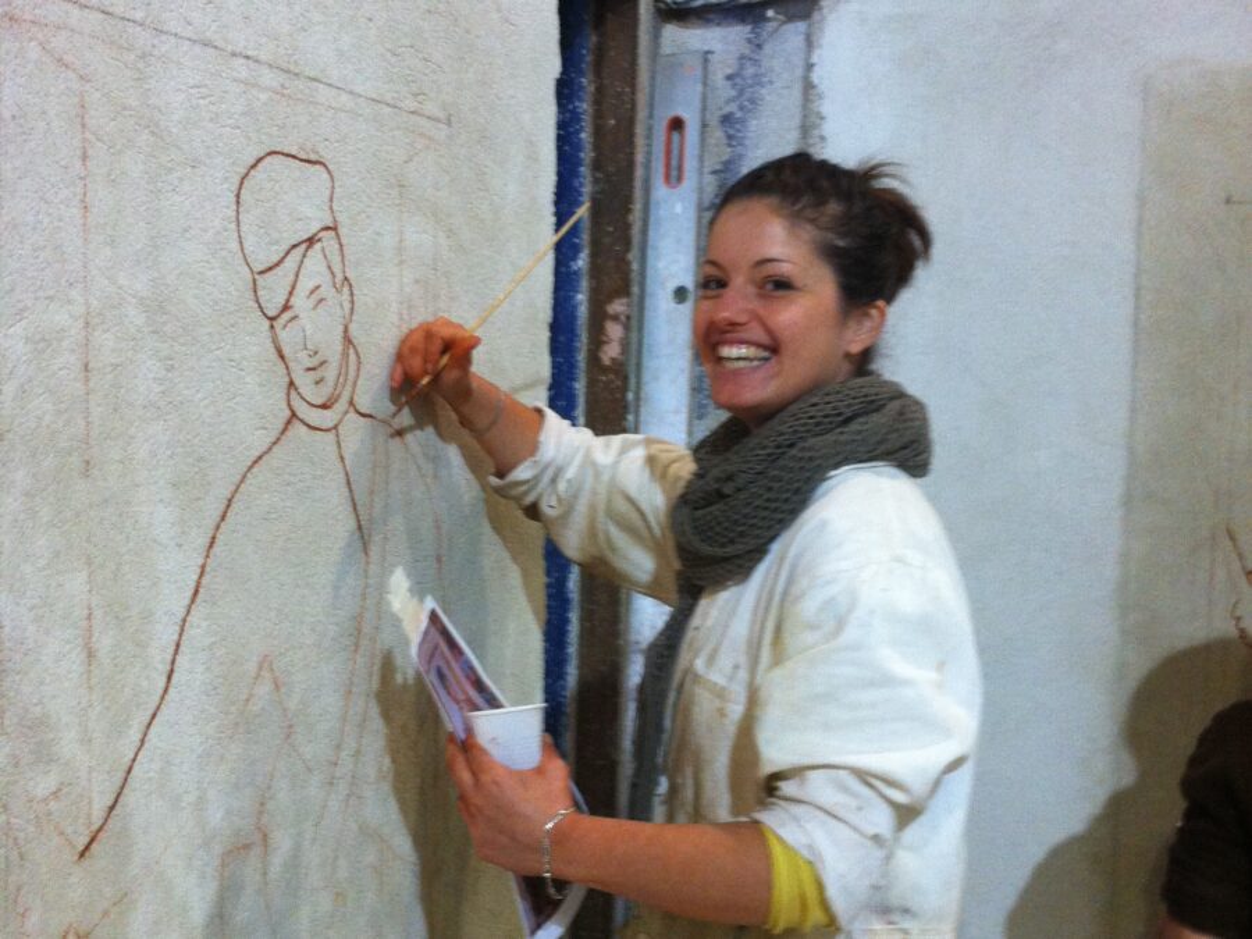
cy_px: 470
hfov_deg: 52.6
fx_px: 1266
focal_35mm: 35
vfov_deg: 40.7
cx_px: 626
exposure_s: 1/17
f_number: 2.8
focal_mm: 3.85
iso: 160
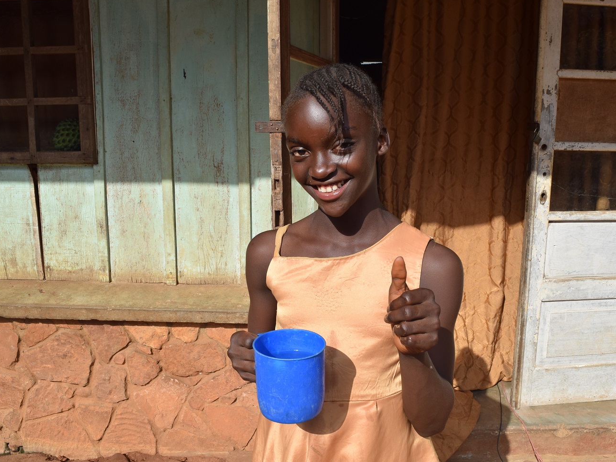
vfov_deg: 46.8
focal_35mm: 30
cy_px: 225
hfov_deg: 59.7
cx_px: 350
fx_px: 534
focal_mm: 18
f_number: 10
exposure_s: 1/400
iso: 200
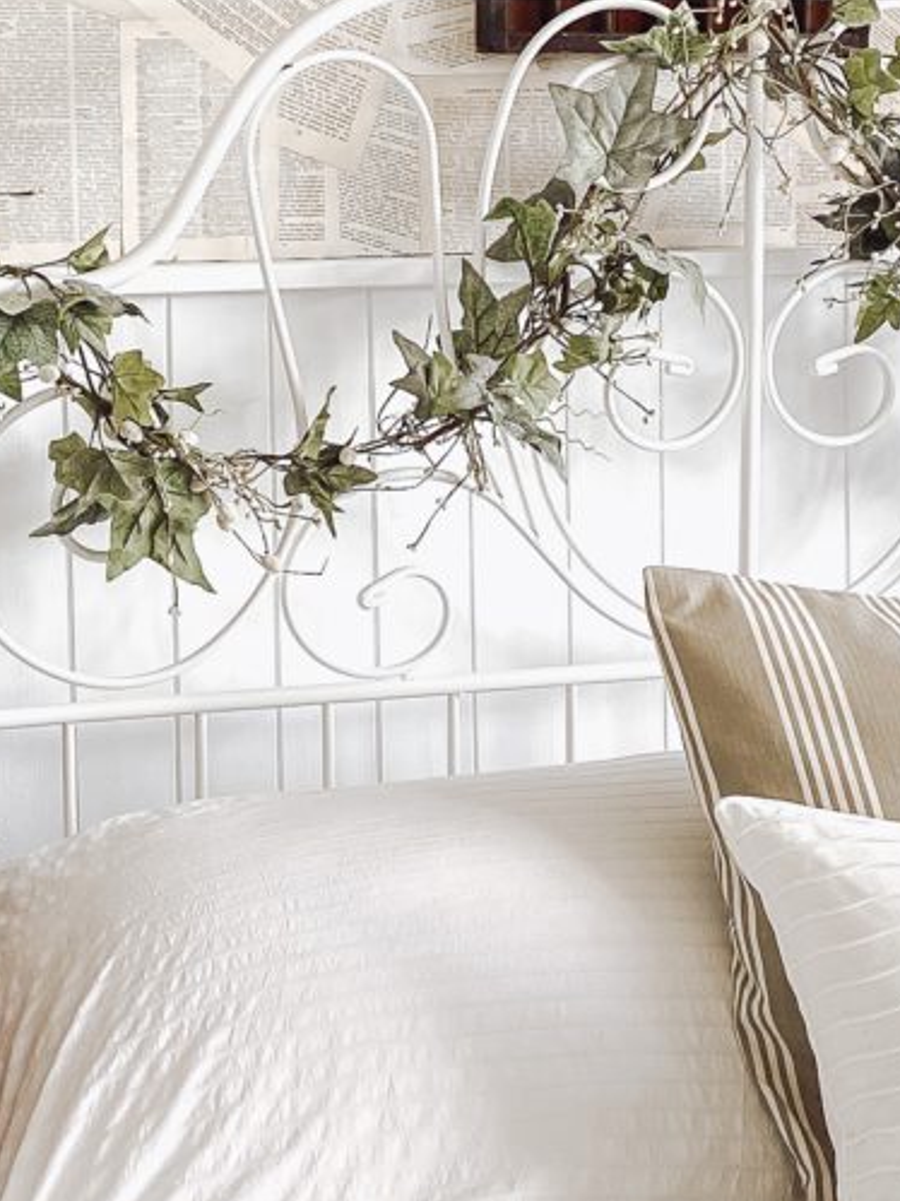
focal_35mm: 80
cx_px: 318
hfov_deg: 18.4
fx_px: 2774
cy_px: 414
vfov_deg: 24.3
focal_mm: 4.25
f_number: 1.8
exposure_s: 1/120
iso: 100
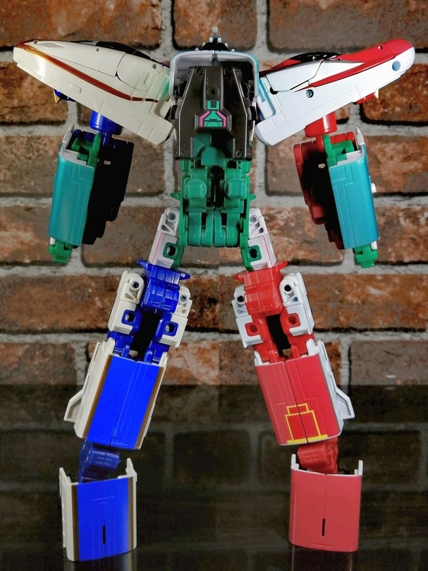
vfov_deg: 51.4
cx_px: 214
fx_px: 593
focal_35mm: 36
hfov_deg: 39.7
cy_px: 286
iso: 50
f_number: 1.8
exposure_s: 1/221
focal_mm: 3.62
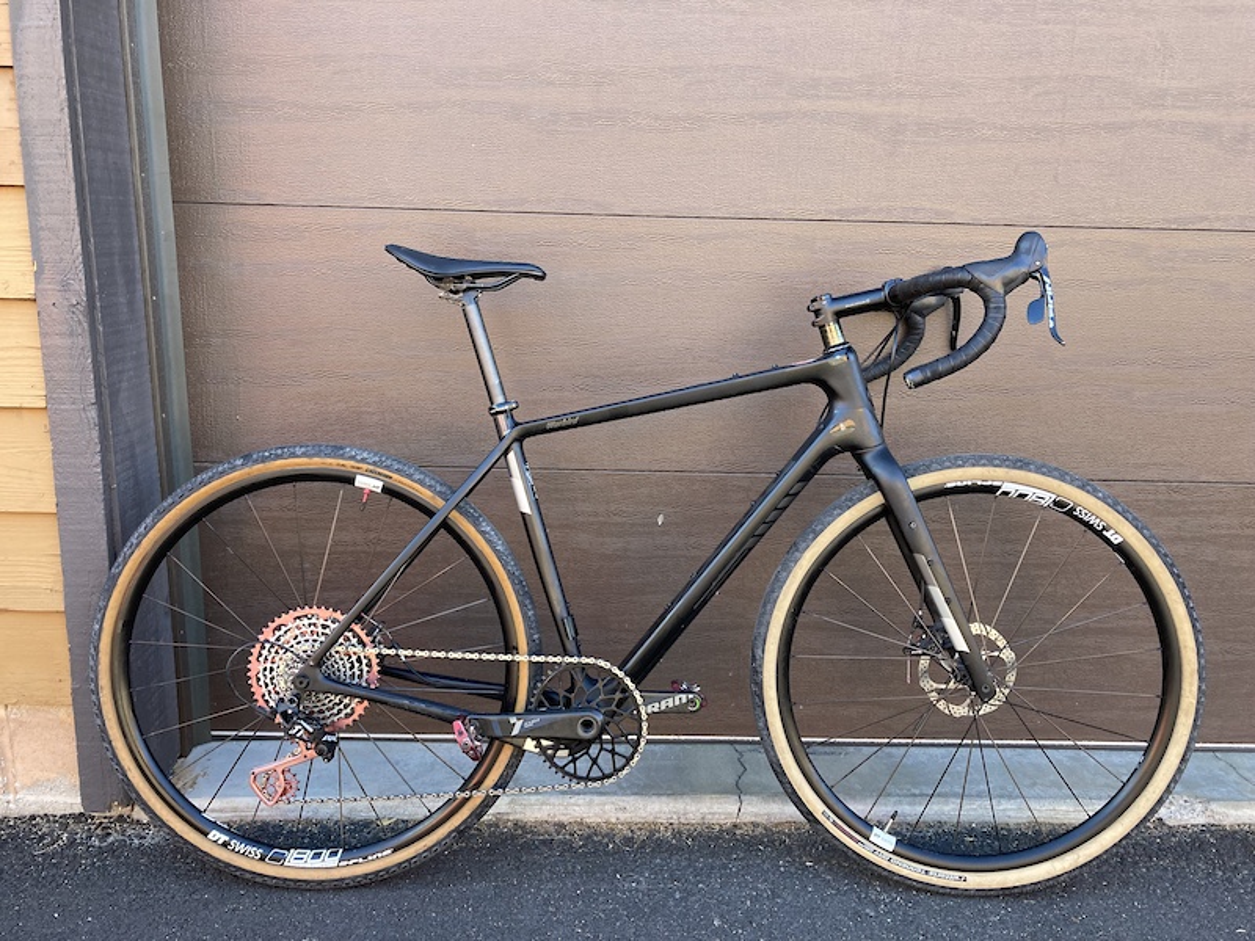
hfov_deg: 63.4
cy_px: 470
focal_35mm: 28
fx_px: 1015
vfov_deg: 49.7
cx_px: 628
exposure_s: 1/121
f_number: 1.8
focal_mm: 3.99
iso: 80
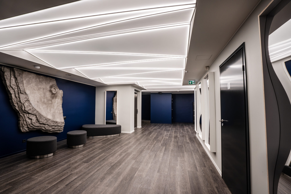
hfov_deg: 96.7
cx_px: 146
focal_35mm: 16
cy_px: 97
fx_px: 129
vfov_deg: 73.7
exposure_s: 1/13
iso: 100
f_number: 16
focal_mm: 16
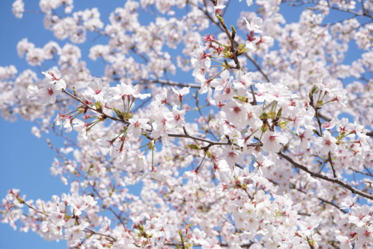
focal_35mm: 70
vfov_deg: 19.3
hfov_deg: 28.6
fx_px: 730
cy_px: 124
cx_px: 186
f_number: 8
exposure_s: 1/200
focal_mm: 47
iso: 100
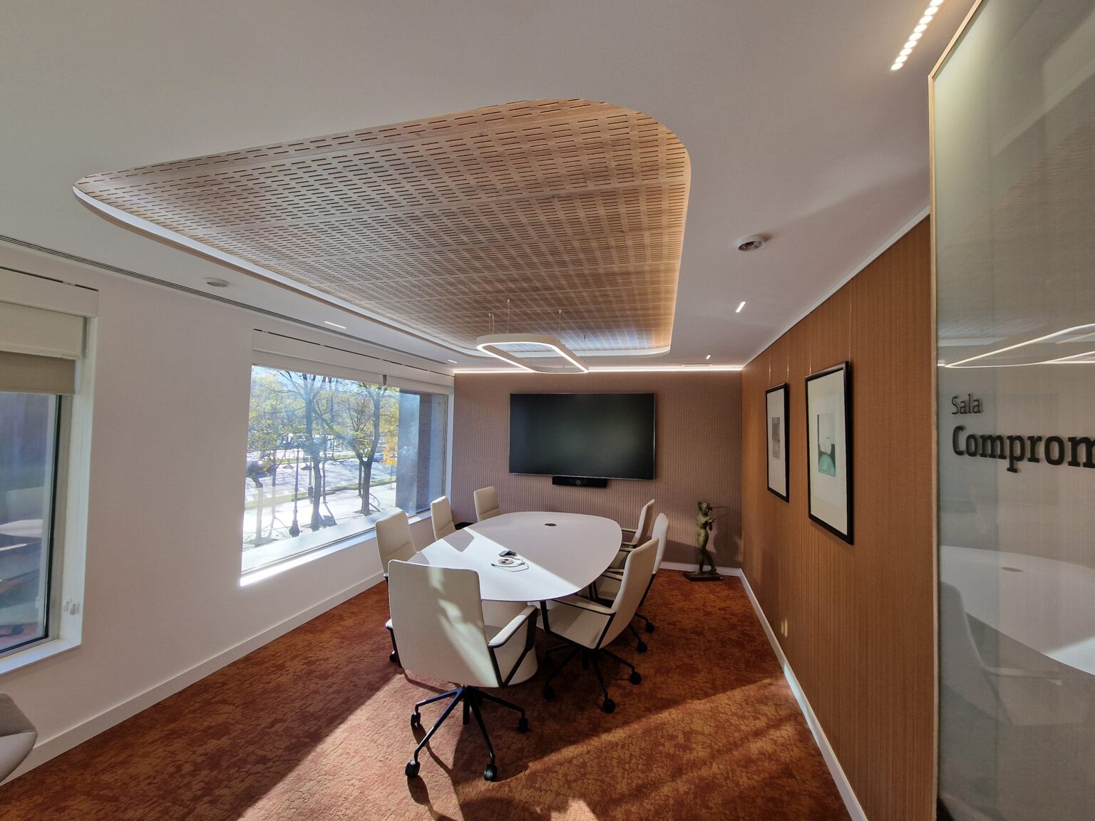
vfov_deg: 89.9
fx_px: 411
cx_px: 548
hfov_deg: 106.2
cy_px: 410
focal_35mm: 13
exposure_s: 1/167
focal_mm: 2.2
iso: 50
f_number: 2.2
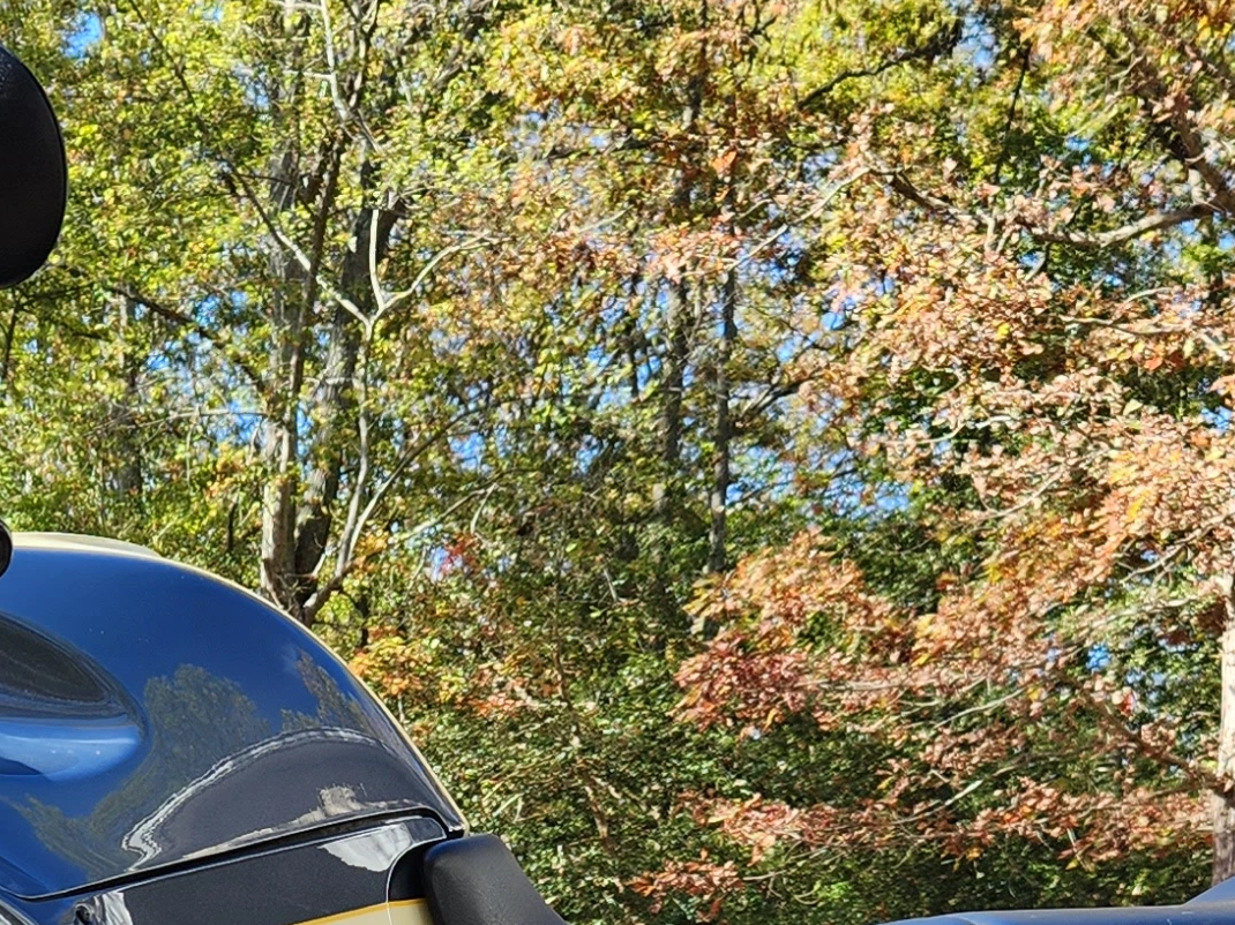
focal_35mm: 86
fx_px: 3068
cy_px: 1460
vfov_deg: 15.6
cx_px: 377
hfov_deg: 22.6
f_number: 1.8
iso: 20
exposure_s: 1/273
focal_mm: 5.4
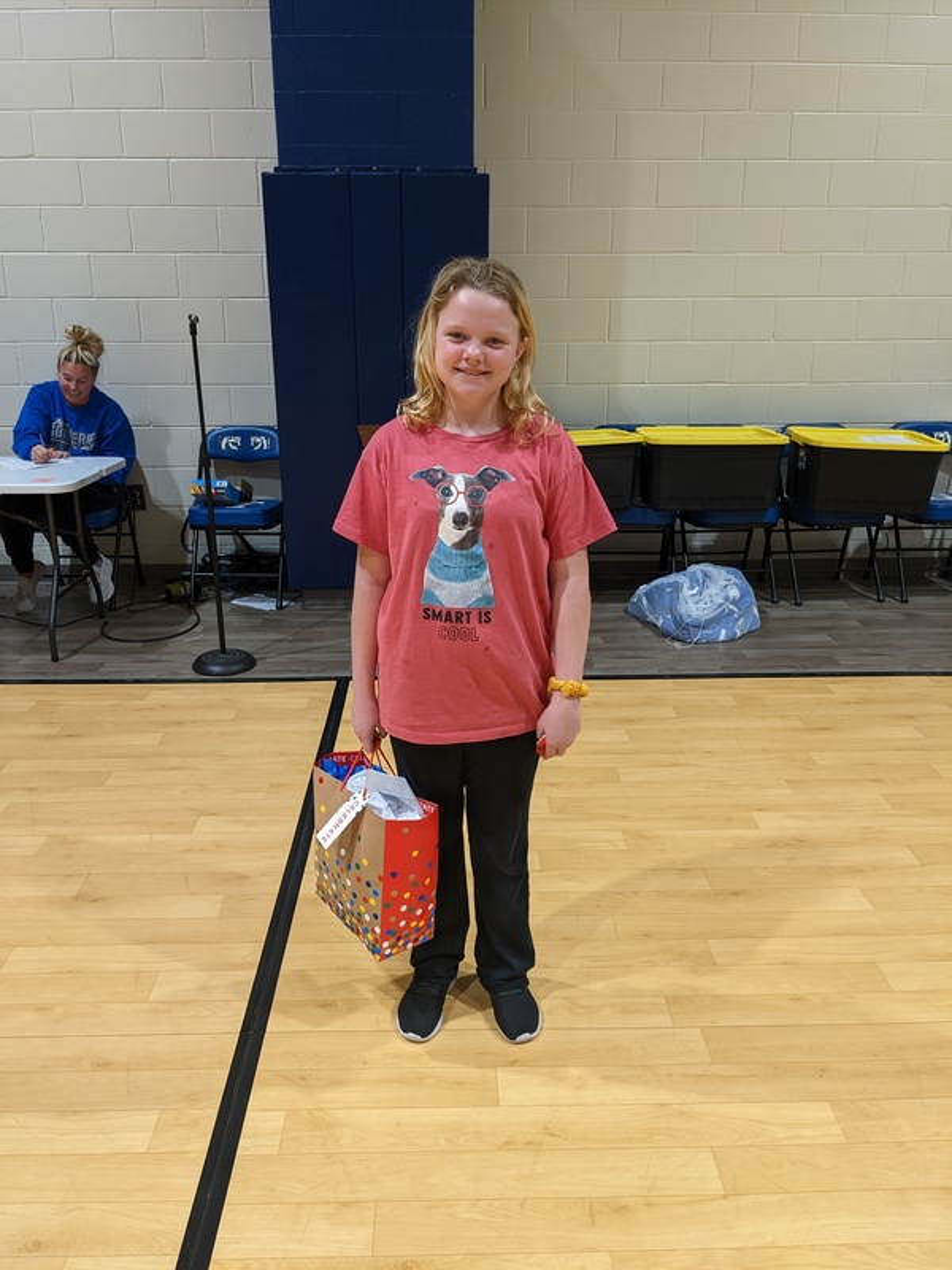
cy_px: 635
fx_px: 990
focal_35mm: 27
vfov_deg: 65.3
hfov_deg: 51.4
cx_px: 476
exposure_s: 1/33.6
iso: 54
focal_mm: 4.38
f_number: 1.73
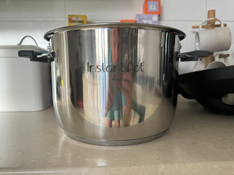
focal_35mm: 24
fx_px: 162
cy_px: 88
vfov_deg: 56.8
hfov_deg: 71.6
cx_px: 117
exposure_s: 1/121
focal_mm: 6.8
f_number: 1.8
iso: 125
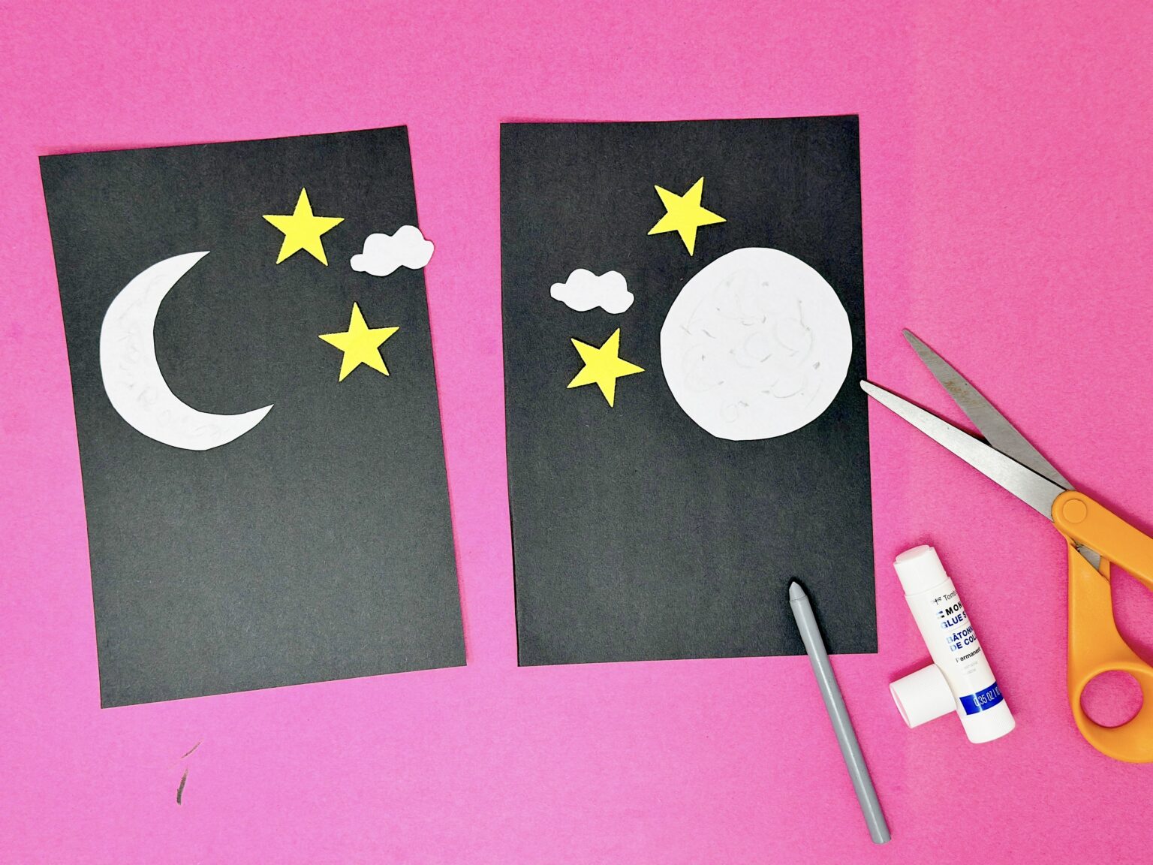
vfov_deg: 30.3
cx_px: 576
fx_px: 1599
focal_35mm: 48
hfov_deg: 39.7
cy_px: 432
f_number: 1.78
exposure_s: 1/232
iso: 80
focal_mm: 6.86
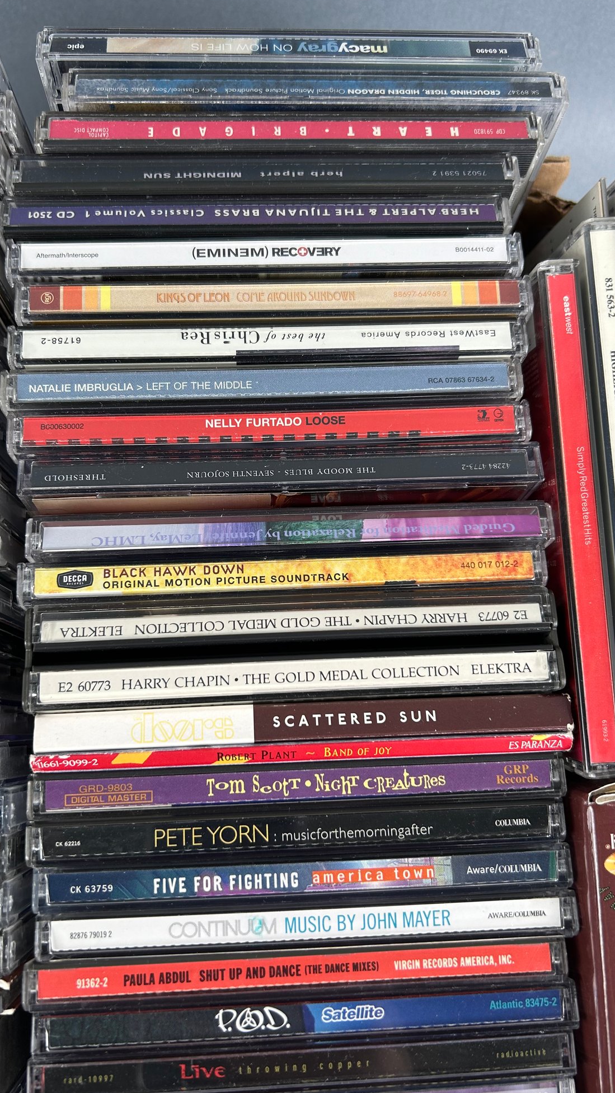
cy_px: 542
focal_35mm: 29
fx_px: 841
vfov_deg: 66.1
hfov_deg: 40.2
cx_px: 294
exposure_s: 1/120
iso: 50
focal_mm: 5.7
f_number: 1.5
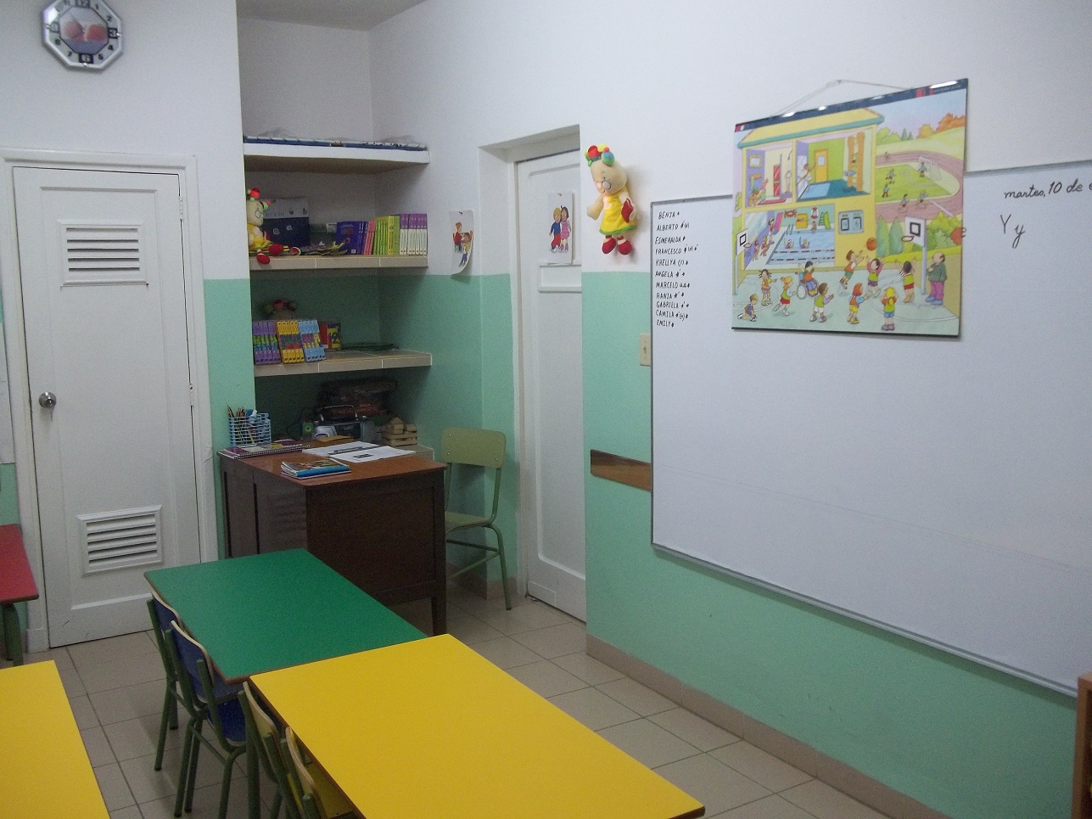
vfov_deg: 44.2
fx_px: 1009
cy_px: 410
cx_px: 546
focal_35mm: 32
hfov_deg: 56.8
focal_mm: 5.7
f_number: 2.9
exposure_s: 1/30
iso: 160
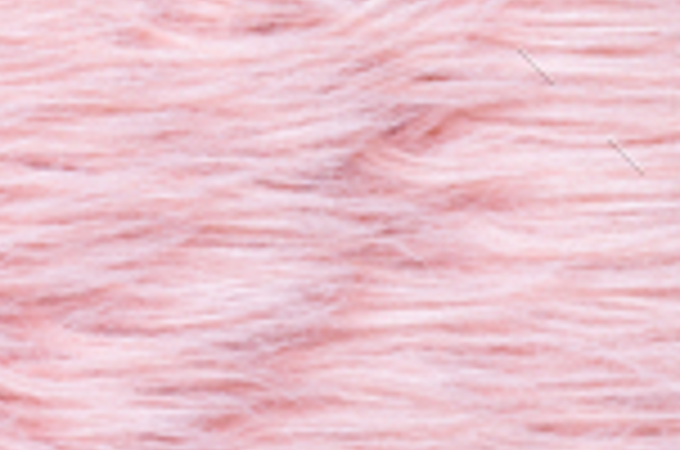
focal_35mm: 411
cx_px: 829
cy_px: -88
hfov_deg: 5.0
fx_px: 7747
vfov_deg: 3.3
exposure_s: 1/125
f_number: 11
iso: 64
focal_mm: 105
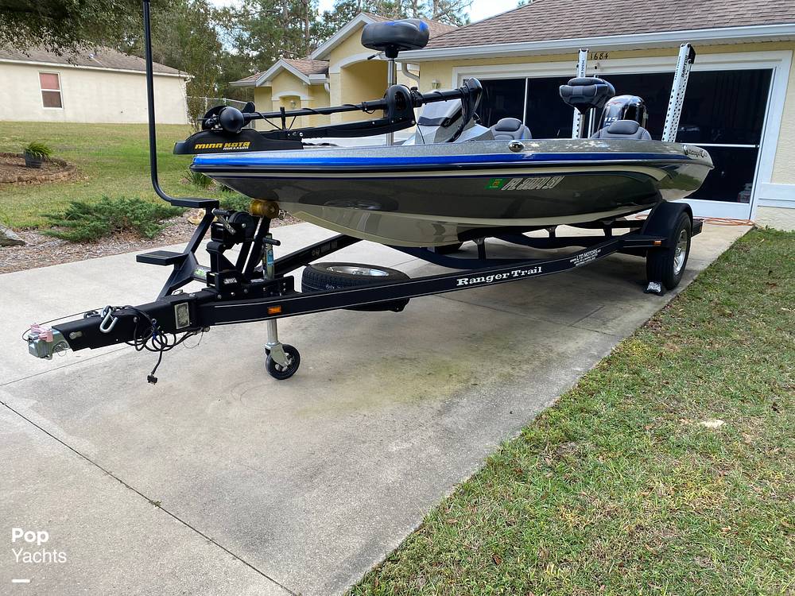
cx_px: 398
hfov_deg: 67.3
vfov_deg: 53.1
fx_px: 597
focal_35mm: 26
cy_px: 298
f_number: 1.8
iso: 32
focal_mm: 4.25
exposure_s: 1/192
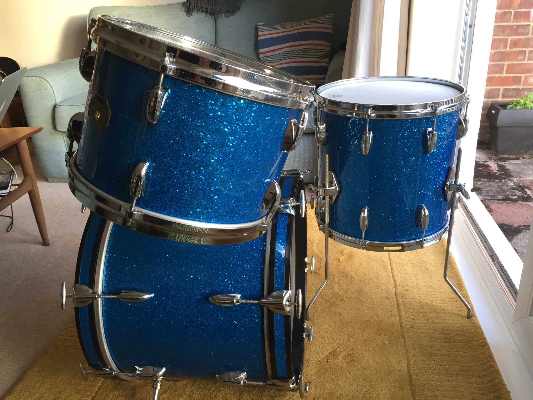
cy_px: 200
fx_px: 447
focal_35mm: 29
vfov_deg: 48.2
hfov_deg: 61.7
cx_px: 266
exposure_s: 1/33
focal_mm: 4.15
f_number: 2.2
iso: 32
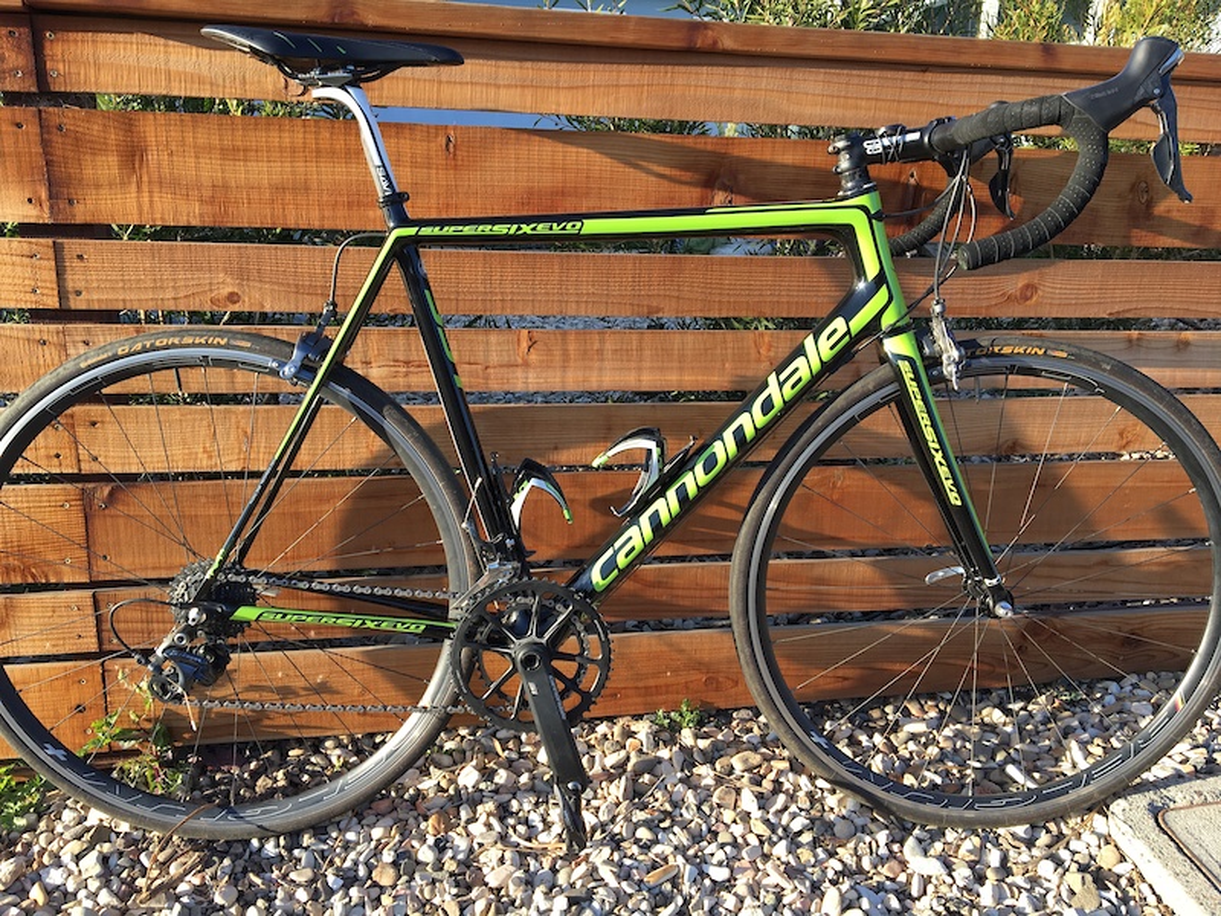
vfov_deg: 48.2
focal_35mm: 29
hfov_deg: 61.7
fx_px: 1023
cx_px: 610
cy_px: 458
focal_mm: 4.15
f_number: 2.2
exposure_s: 1/280
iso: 25
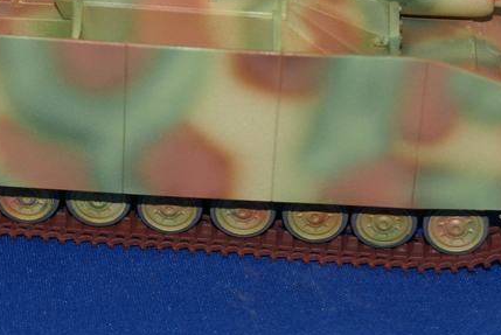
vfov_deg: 7.7
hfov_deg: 11.5
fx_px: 2494
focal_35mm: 179
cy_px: 28
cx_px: 262
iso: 400
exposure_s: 1/80
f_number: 5.6
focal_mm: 50
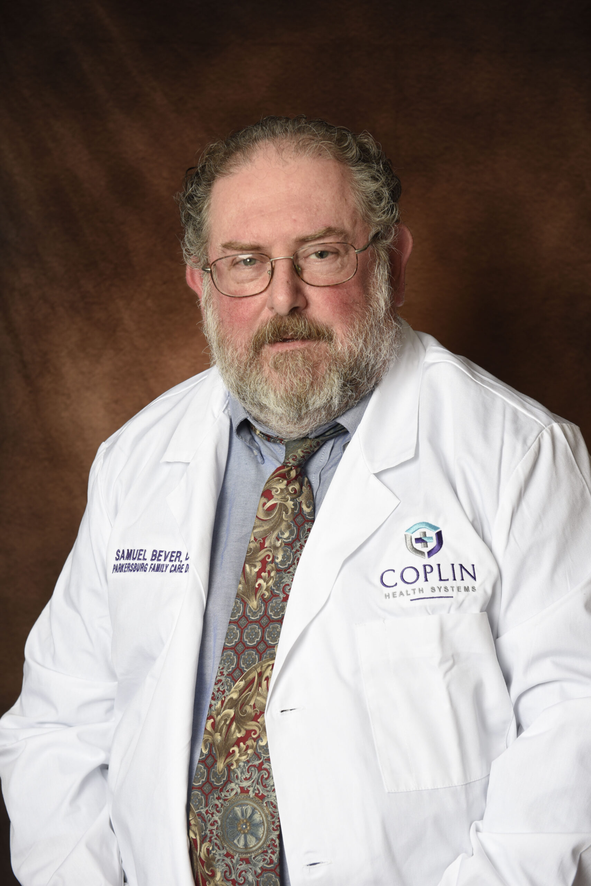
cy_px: 443
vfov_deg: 28.8
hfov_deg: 19.5
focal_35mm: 70
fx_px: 1722
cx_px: 296
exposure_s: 1/125
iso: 400
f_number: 5.6
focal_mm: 70
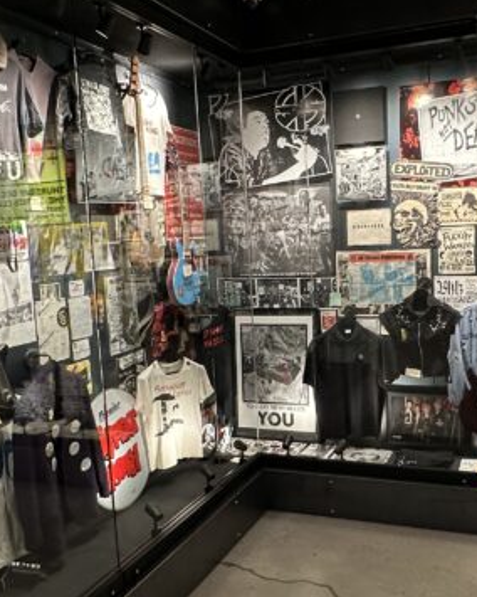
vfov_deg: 49.1
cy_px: 316
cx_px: 284
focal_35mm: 37
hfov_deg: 40.0
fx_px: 653
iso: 250
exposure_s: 1/60
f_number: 2.2
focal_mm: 2.22
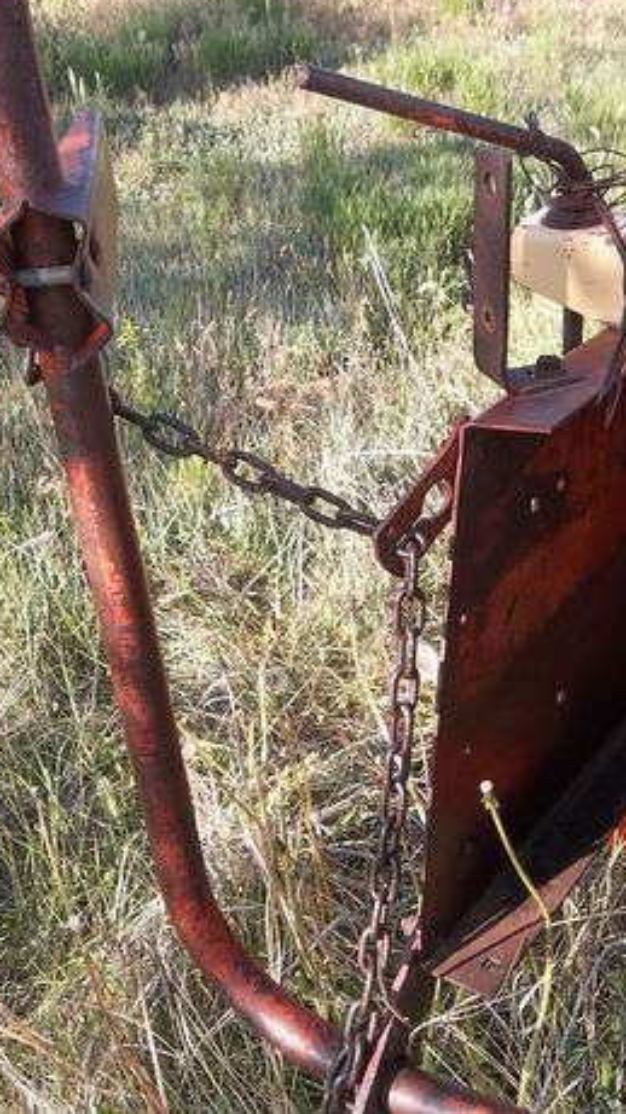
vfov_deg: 46.3
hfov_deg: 26.9
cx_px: 422
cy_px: 493
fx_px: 1300
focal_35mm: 44
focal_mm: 4.9
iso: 80
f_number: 3.5
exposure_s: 1/250
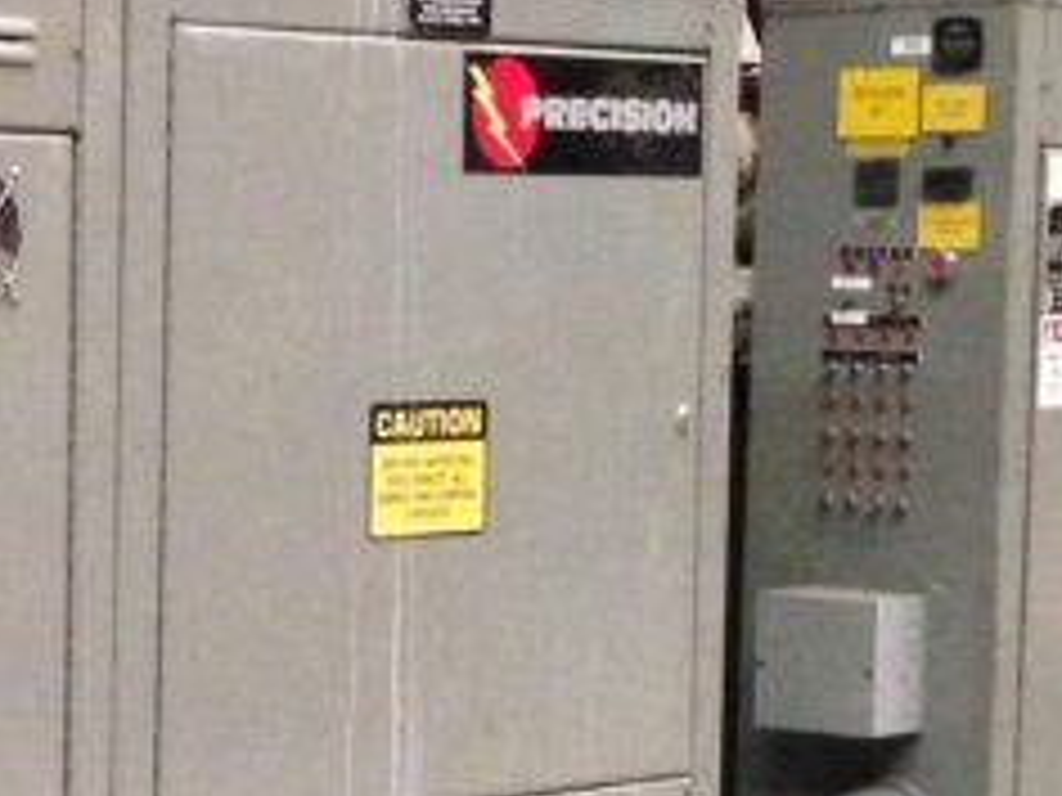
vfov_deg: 10.4
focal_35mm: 143
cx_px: -220
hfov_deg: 13.4
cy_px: 553
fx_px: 4387
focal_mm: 4.12
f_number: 2.4
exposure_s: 1/15
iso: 800
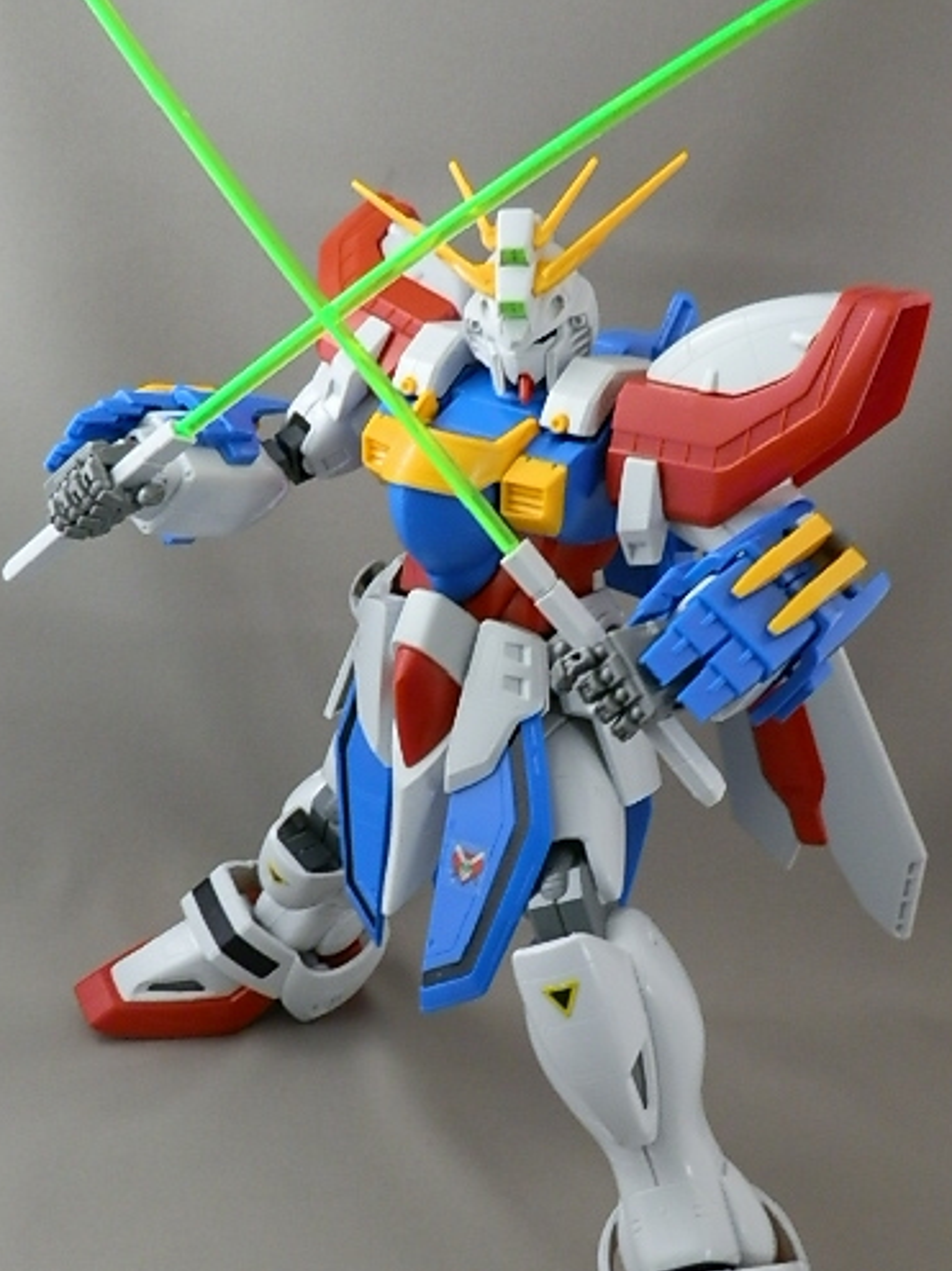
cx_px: 467
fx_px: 1614
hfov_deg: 32.9
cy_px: 673
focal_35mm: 44
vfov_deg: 42.9
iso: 200
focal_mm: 6.17
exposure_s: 1/10
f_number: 3.5
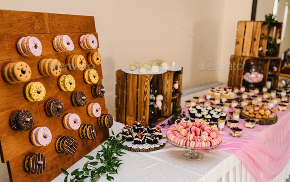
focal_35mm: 36
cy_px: 90
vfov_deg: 35.4
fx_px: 285
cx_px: 145
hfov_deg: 54.0
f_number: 2.5
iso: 640
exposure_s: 1/250
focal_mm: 35
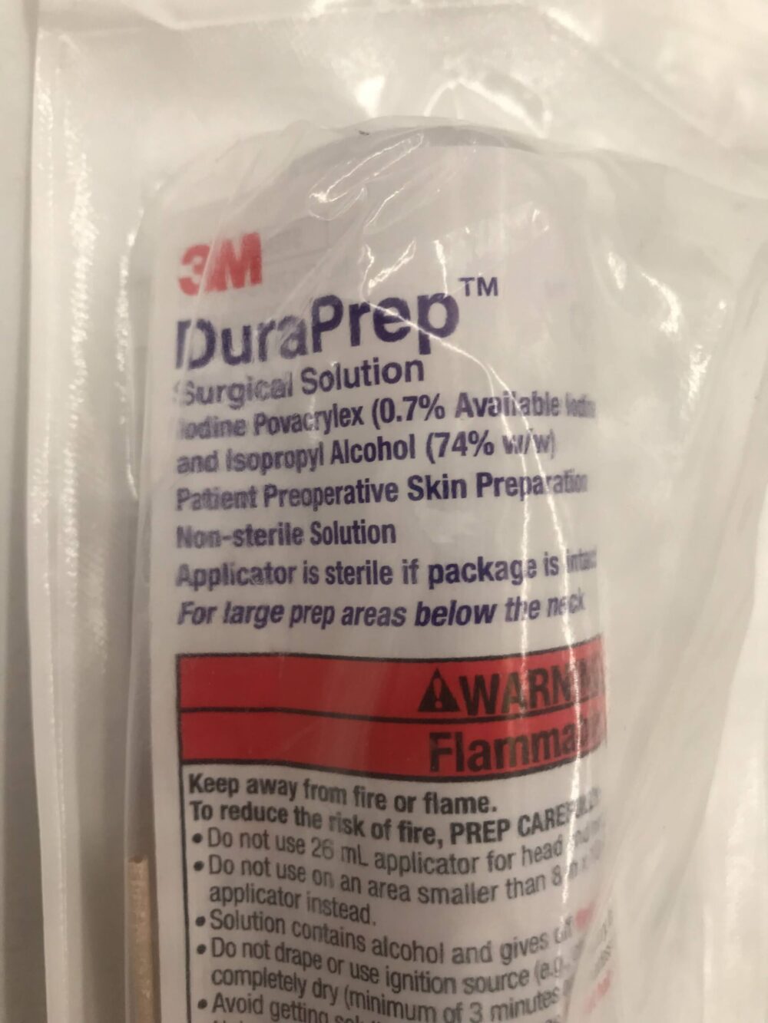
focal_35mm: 28
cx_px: 384
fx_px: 828
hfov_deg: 49.8
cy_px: 512
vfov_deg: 63.4
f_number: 1.8
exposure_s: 1/120
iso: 40
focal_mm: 3.99
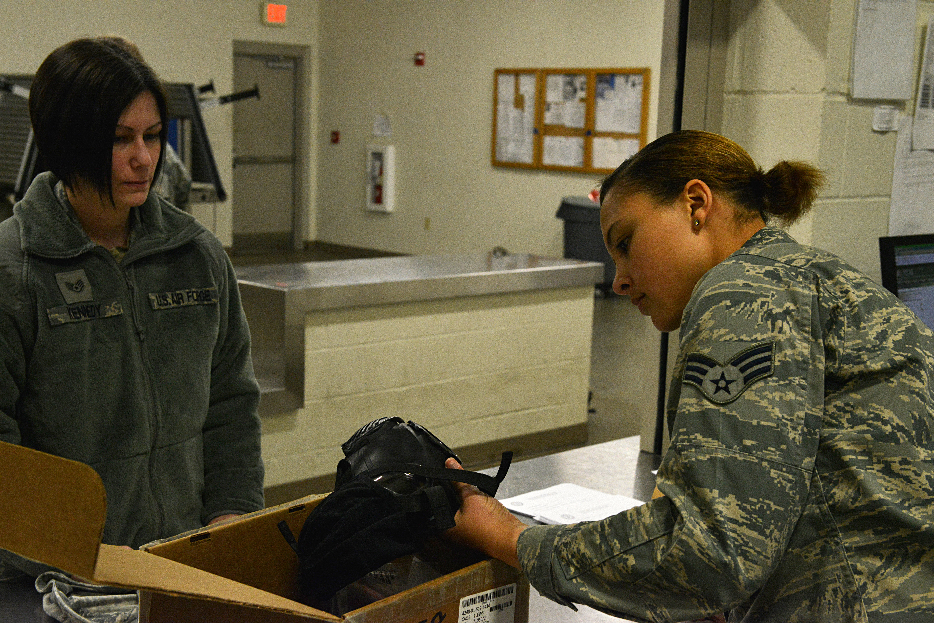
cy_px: 312
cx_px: 467
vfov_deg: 26.0
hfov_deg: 38.2
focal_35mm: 52
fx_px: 1349
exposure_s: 1/80
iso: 1250
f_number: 7.1
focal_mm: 52
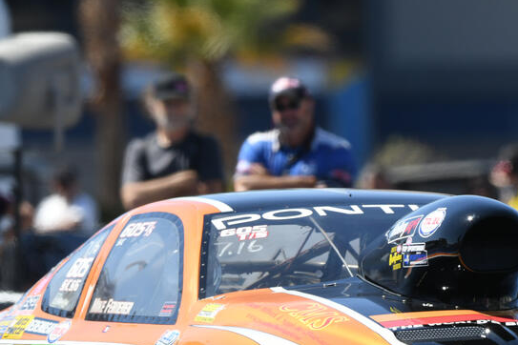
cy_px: 274
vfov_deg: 1.2
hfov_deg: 1.8
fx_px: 16949
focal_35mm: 1178
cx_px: 359
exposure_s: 1/1600
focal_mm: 500
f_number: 7.1
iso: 320
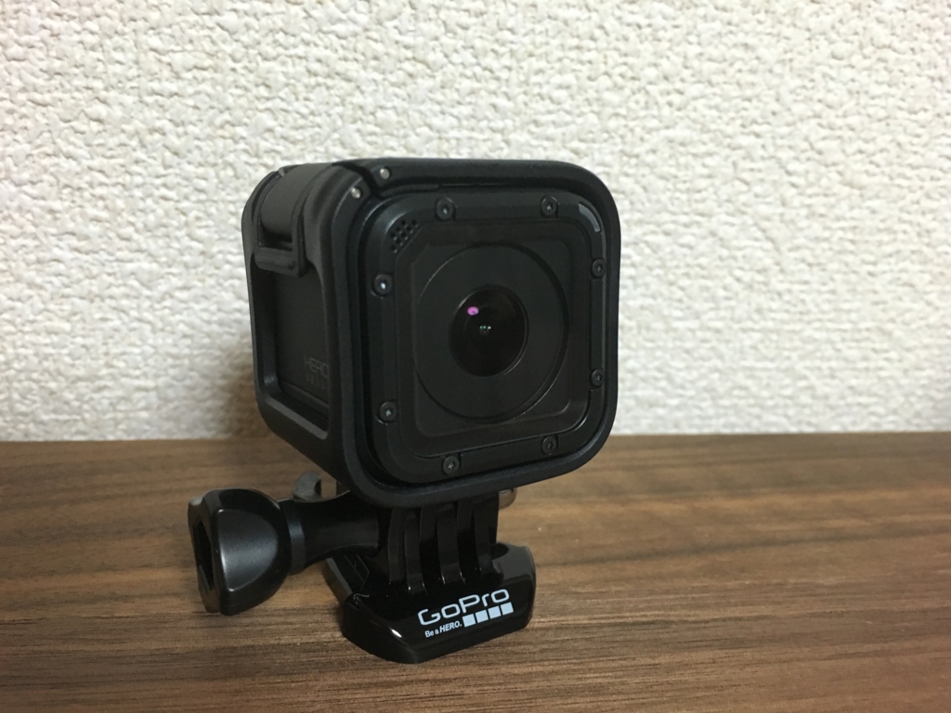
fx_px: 797
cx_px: 476
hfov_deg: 61.7
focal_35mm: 29
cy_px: 356
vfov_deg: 48.2
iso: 200
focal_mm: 4.15
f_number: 2.2
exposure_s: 1/30
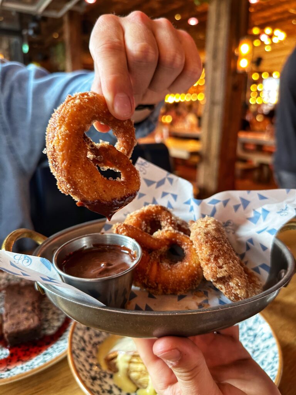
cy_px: 198
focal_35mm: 24
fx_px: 274
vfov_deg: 71.6
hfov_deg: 56.8
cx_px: 148
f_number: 1.78
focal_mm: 6.86
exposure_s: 1/50
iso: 320
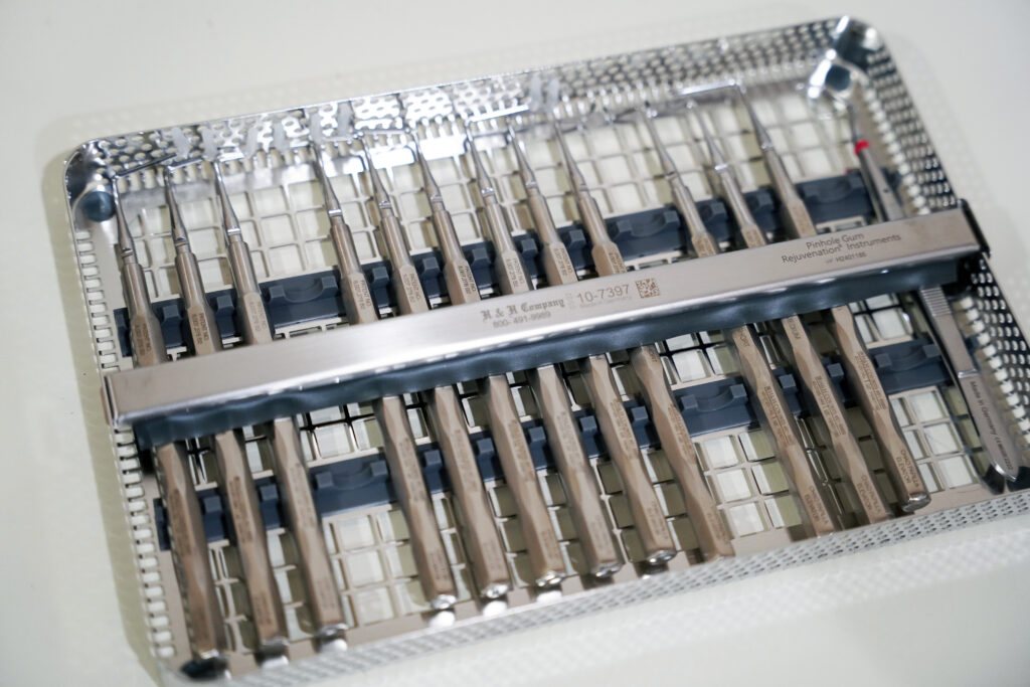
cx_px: 515
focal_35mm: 59
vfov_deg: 23.1
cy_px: 344
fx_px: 1682
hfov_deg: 34.0
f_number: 2.8
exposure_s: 1/160
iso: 2500
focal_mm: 58.8
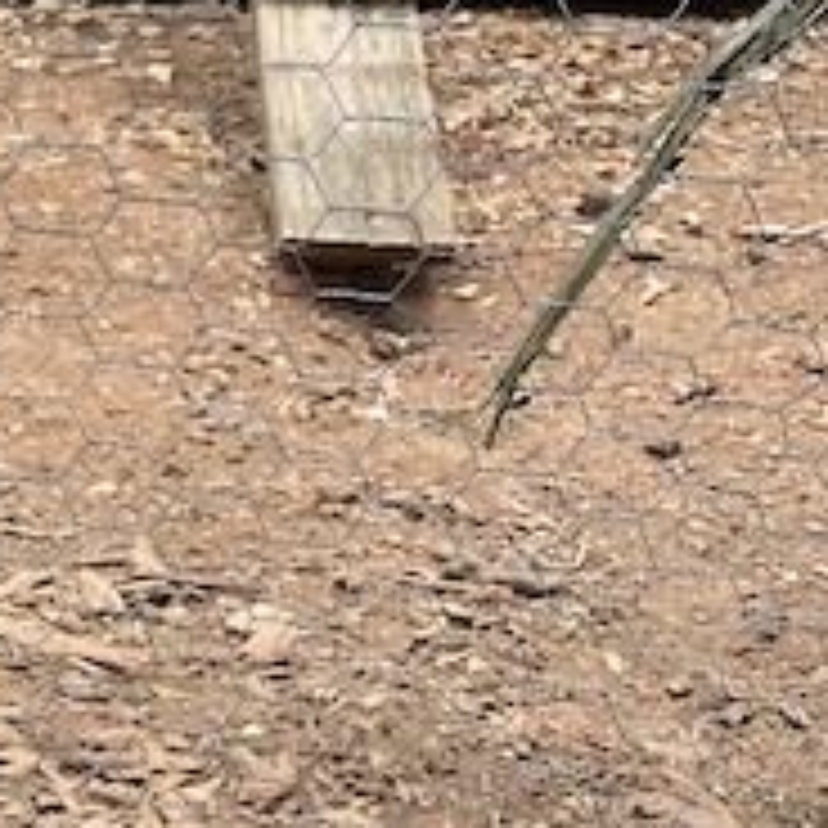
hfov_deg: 15.6
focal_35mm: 100
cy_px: 585
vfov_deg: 17.3
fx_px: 2706
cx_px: -513
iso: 32
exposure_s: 1/849
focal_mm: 4.2
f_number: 1.6
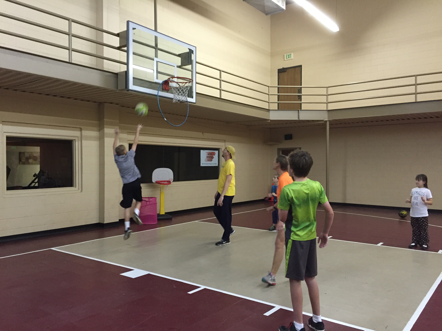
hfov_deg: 61.7
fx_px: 370
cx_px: 221
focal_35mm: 29
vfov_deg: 48.2
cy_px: 166
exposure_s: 1/24
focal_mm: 4.15
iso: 250
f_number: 2.2
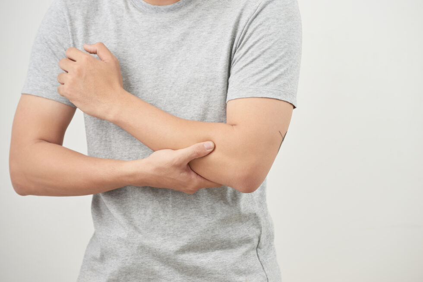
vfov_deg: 10.2
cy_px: 141
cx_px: 212
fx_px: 1587
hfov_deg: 15.2
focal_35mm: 135
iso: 100
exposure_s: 1/160
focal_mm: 135
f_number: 6.3
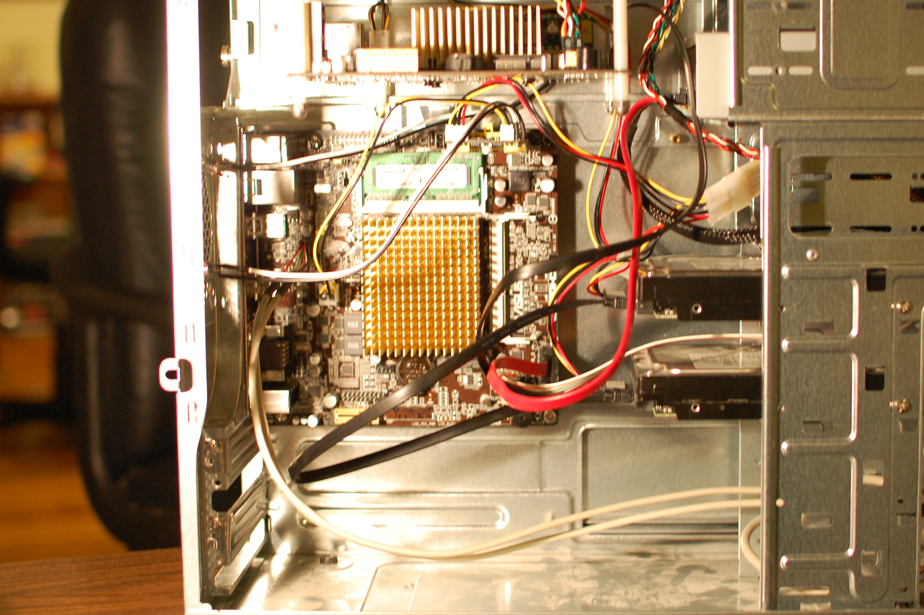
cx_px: 482
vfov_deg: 21.0
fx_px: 1657
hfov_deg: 31.2
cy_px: 272
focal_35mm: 65
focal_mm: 35
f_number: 2.8
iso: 800
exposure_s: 1/30
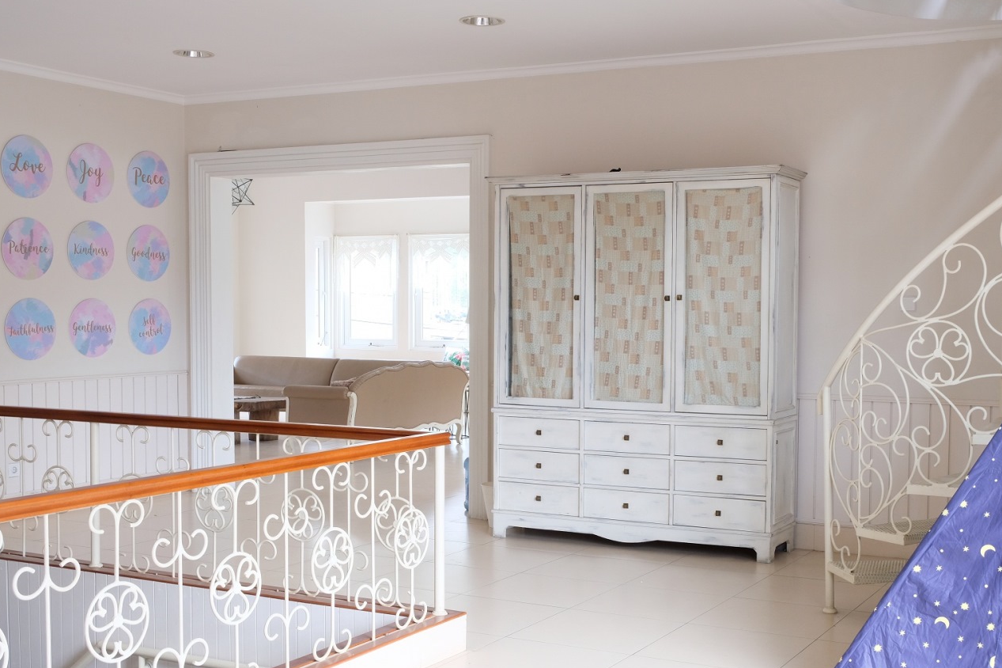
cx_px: 569
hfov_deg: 43.5
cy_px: 377
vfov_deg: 29.8
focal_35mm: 45
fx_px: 1252
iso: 800
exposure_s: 1/8
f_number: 8
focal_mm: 25.6
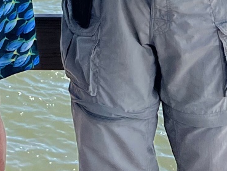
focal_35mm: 142
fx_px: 931
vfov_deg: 9.1
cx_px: -92
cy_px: -275
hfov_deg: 13.3
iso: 50
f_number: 1.5
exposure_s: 1/3257
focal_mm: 5.7
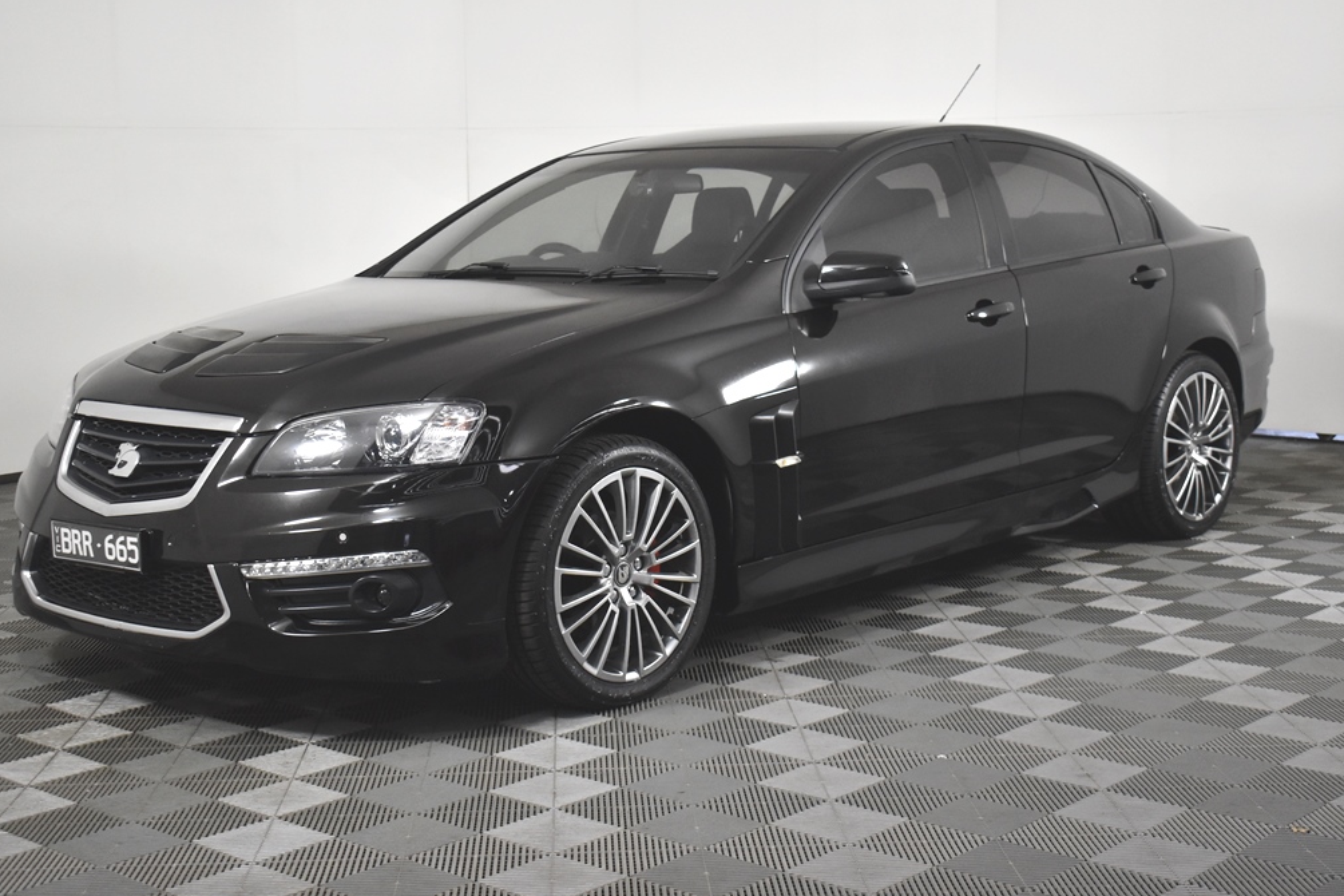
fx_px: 1998
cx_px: 671
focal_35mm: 54
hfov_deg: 37.2
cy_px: 451
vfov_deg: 25.3
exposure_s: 1/640
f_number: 4.5
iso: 1600
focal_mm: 35
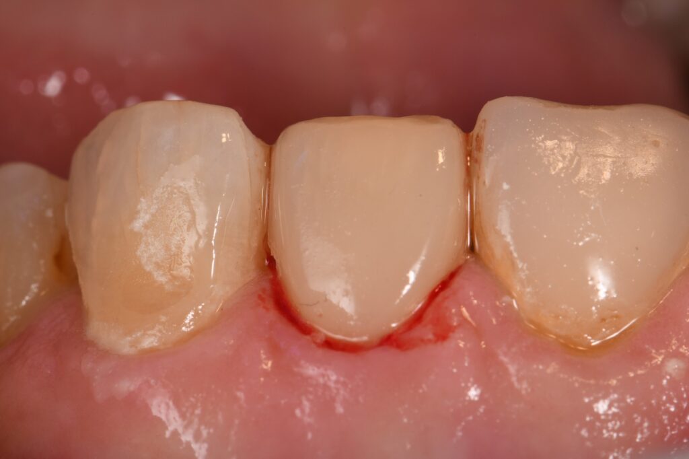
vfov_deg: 8.7
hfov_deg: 13.1
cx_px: 344
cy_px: 230
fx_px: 3004
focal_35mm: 157
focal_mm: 105
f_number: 32
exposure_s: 1/160
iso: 200
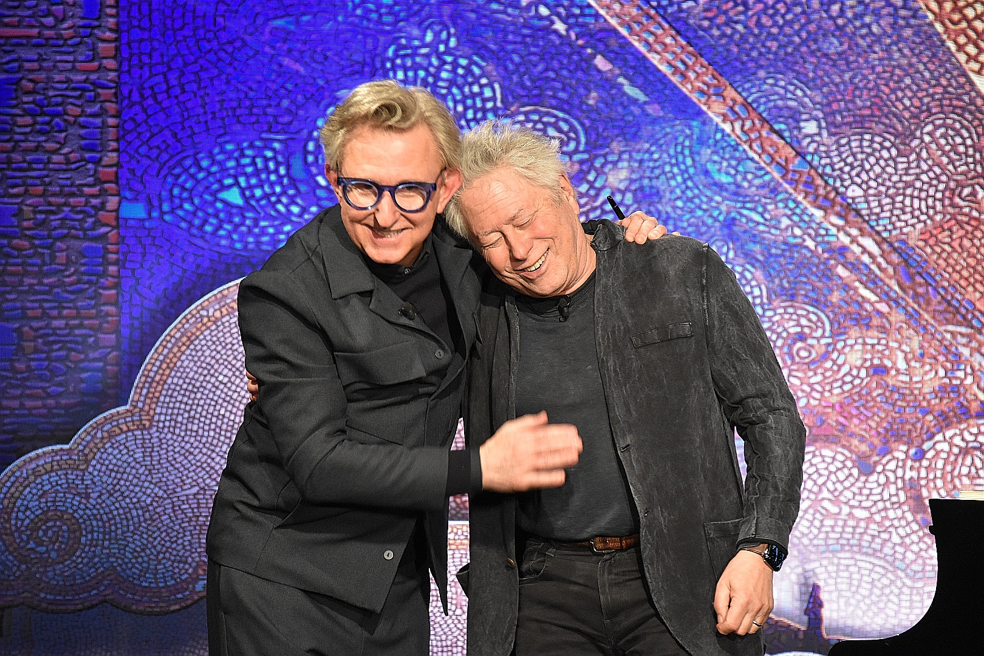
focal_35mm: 142
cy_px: 328
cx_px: 492
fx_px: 3895
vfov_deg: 9.6
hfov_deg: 14.4
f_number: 5.3
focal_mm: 95
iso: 2500
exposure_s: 1/125
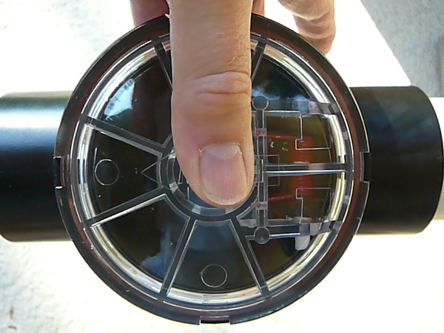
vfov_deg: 40.7
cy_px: 166
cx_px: 222
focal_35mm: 35
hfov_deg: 52.6
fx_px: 449
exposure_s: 1/640
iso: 800
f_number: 2.8
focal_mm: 5.2
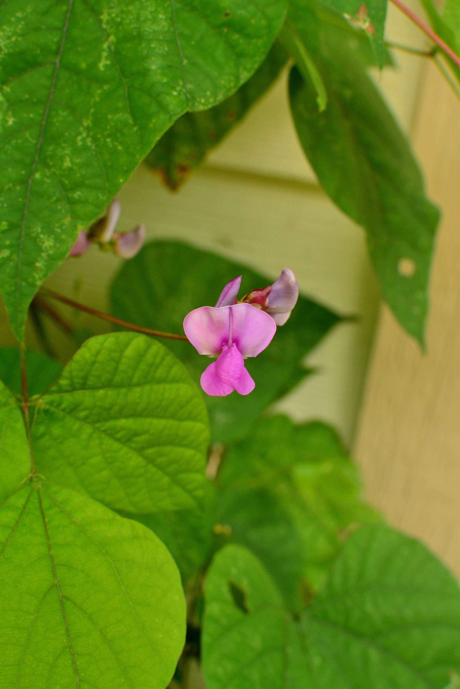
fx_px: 1006
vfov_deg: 37.9
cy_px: 344
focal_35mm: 52
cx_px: 230
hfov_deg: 25.8
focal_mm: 35
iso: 500
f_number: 8
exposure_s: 1/250
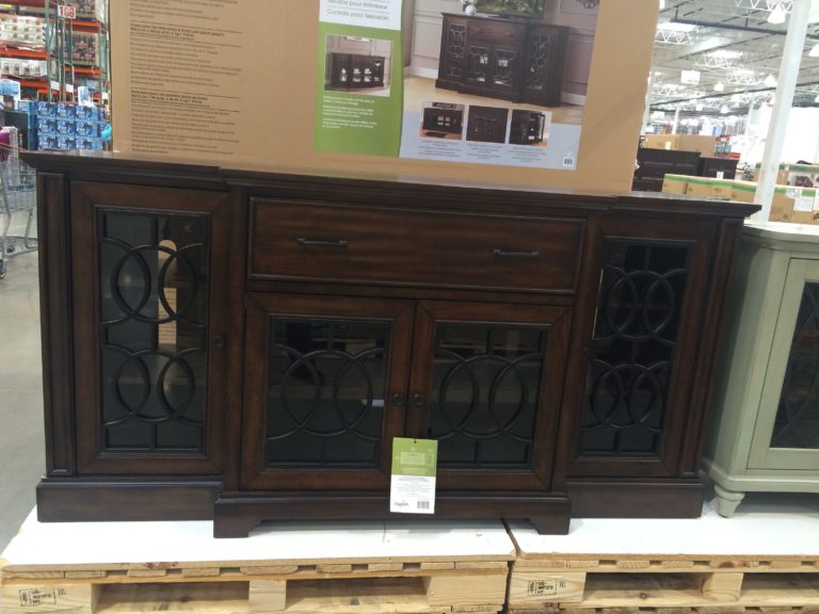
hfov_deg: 61.7
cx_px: 410
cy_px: 307
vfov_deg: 48.2
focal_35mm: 29
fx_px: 686
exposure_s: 1/33
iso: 160
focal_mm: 4.15
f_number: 2.2
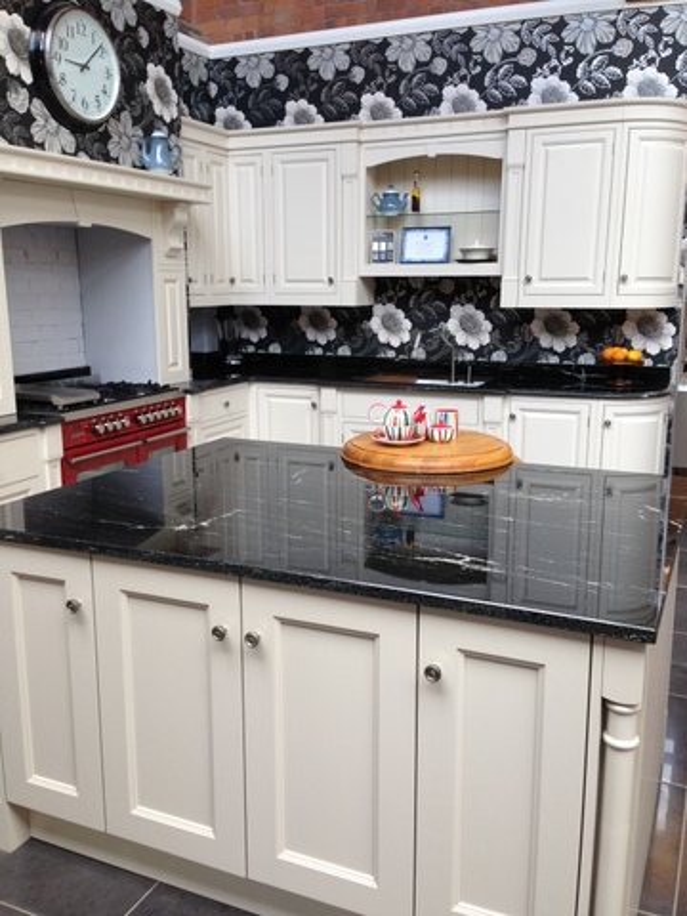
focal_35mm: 33
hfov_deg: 42.9
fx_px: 873
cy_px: 458
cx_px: 344
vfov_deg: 55.4
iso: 64
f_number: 2.4
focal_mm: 4.12
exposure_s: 1/60
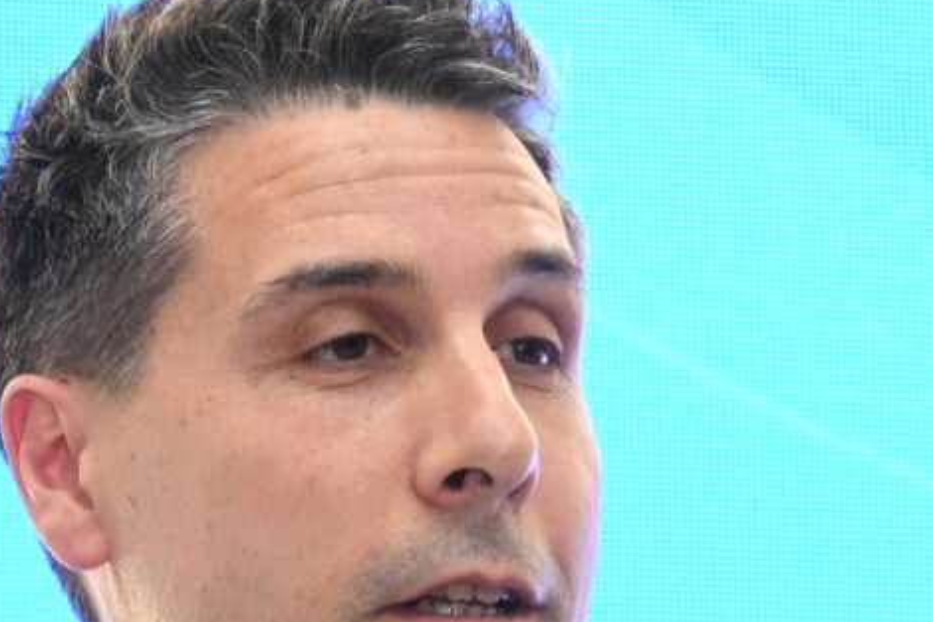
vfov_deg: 4.0
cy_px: 1223
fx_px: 8756
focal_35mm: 338
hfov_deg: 6.1
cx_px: 512
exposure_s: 1/60
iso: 2000
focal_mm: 62
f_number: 9
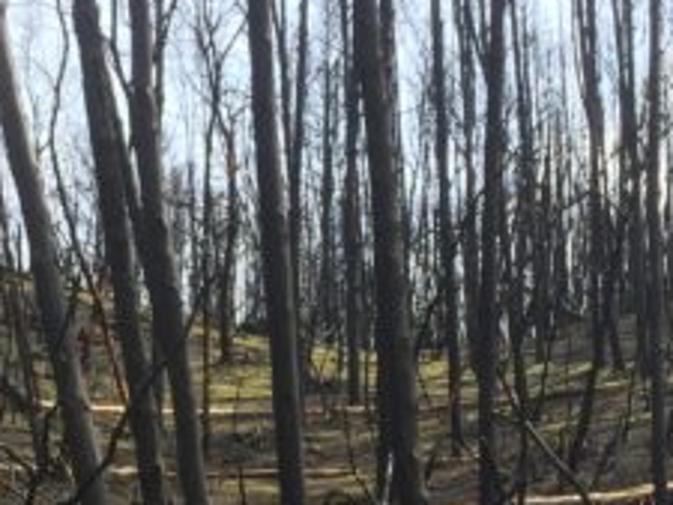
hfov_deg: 19.6
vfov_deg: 14.3
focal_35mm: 99
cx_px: 129
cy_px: 672
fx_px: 1926
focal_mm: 4.15
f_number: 2.2
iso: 32
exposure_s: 1/912
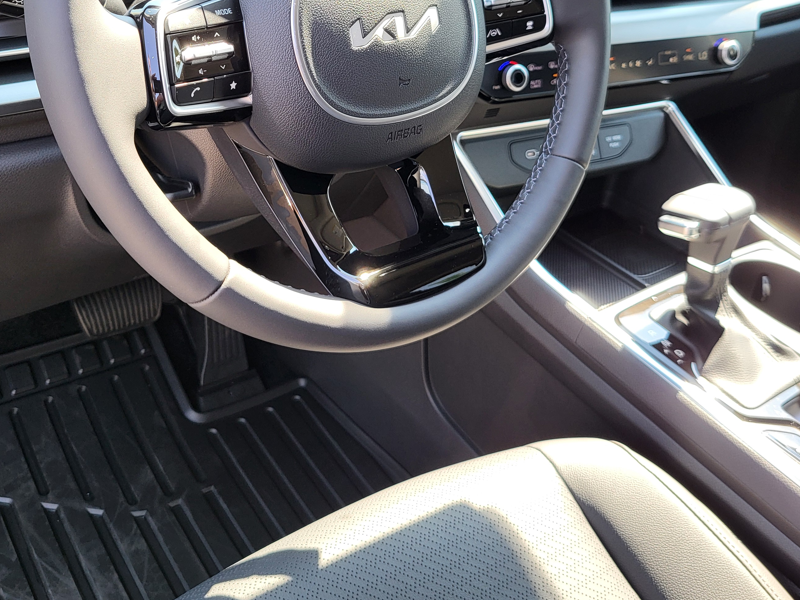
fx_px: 924
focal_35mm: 40
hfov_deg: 46.7
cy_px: 149
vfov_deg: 35.2
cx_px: 366
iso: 50
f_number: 1.8
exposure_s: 1/120
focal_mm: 5.4
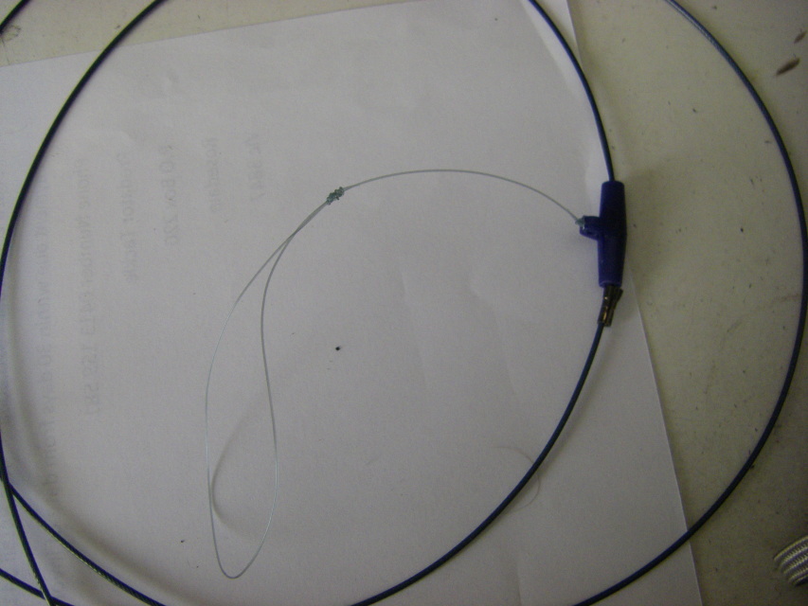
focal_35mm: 38
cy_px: 303
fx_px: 887
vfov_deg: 37.7
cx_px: 404
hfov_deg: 49.0
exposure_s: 1/50
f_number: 3.5
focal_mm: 6.3
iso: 320
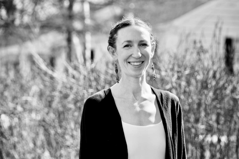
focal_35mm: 105
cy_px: 80
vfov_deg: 13.0
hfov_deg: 19.5
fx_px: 697
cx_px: 120
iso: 100
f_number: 4.5
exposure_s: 1/500
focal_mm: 105
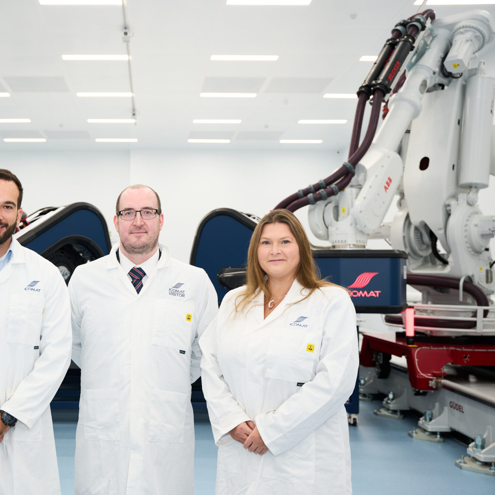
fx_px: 720
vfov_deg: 37.9
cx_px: 142
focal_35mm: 45
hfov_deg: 37.3
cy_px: 248
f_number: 3.5
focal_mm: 34.4
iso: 200
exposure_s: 1/160
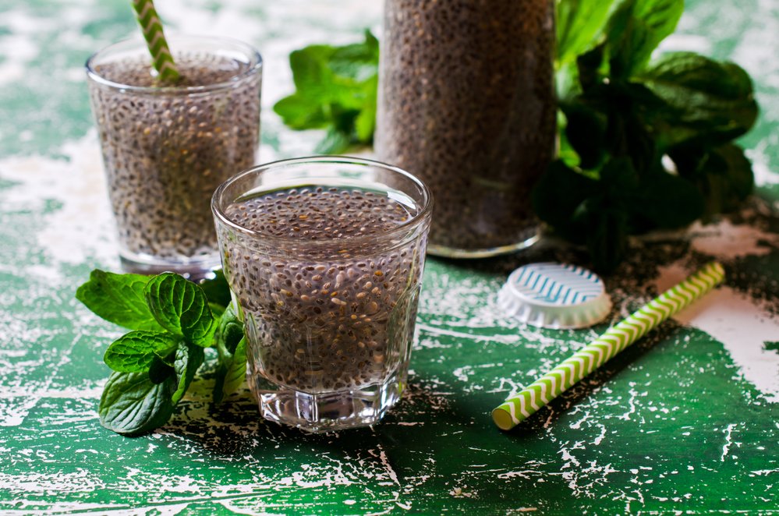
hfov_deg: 33.5
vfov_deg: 22.5
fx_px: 1296
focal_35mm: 60
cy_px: 258
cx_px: 390
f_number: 8
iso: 125
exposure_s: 1/160
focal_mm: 40
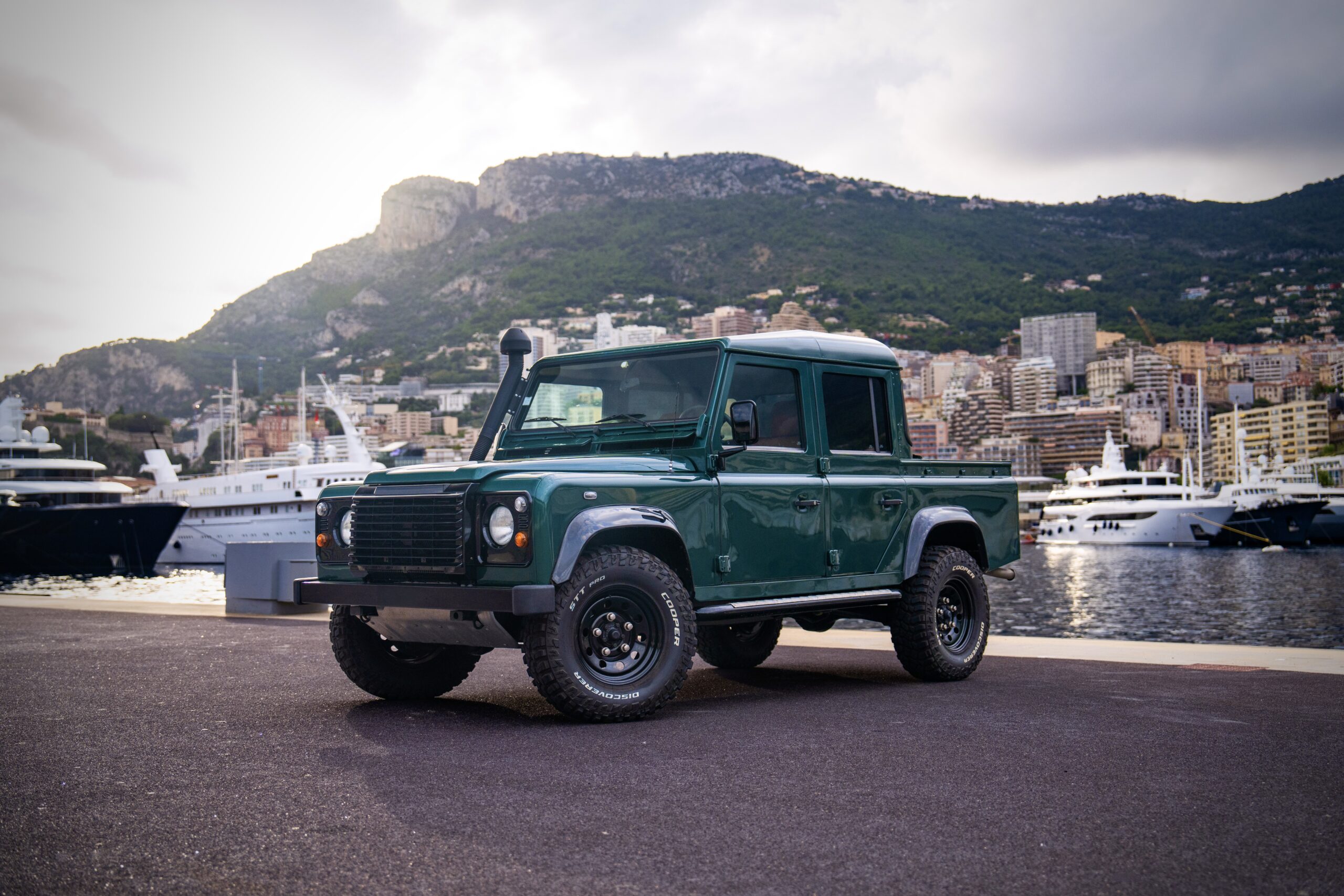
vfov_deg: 32.6
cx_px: 672
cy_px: 448
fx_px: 1531
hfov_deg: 47.4
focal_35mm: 41
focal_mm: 41
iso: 640
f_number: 2.8
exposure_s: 1/1000
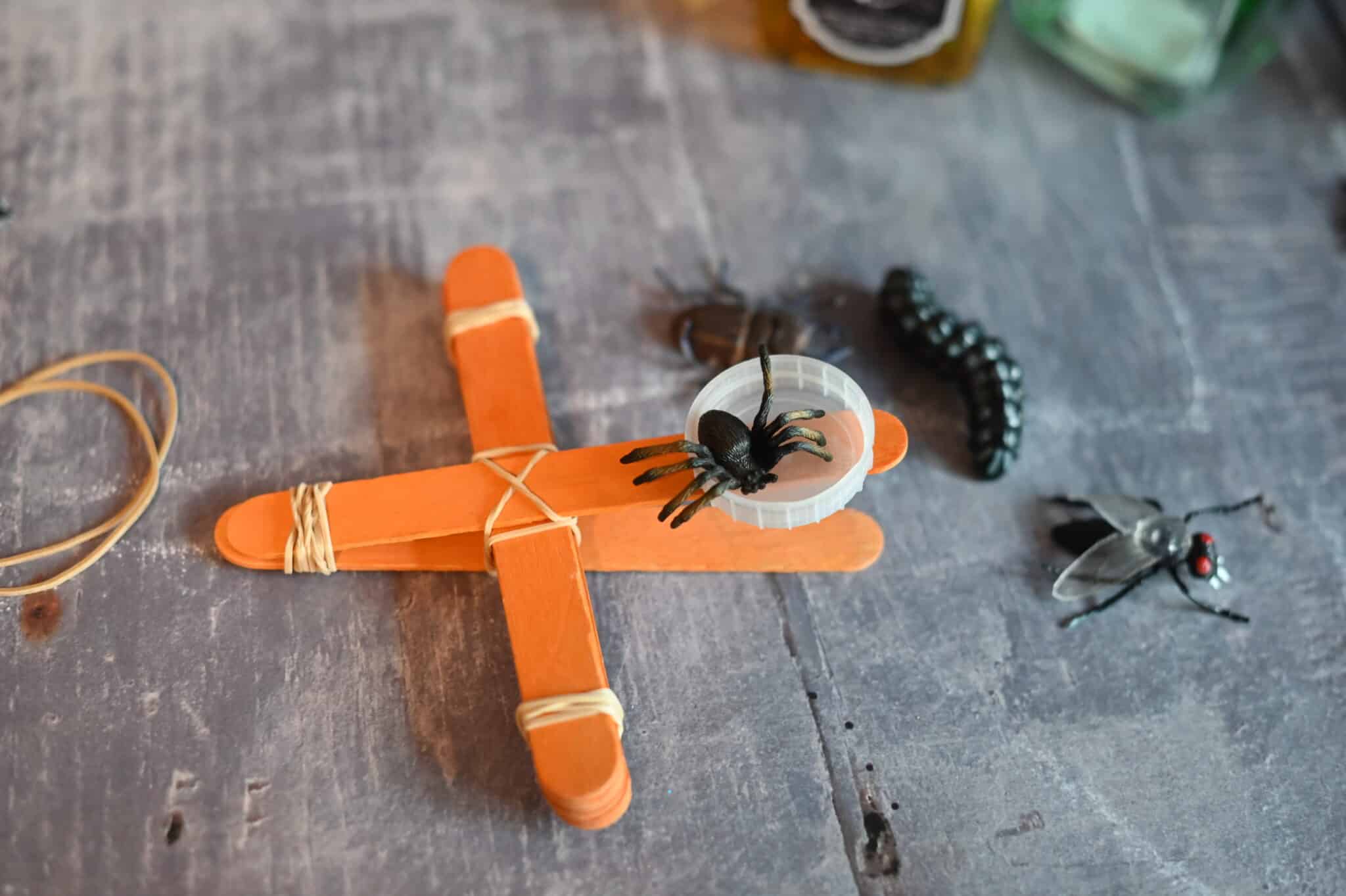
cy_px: 448
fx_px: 1868
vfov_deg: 27.0
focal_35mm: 50
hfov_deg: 39.6
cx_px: 673
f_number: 2.8
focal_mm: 50
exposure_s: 1/125
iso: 1400
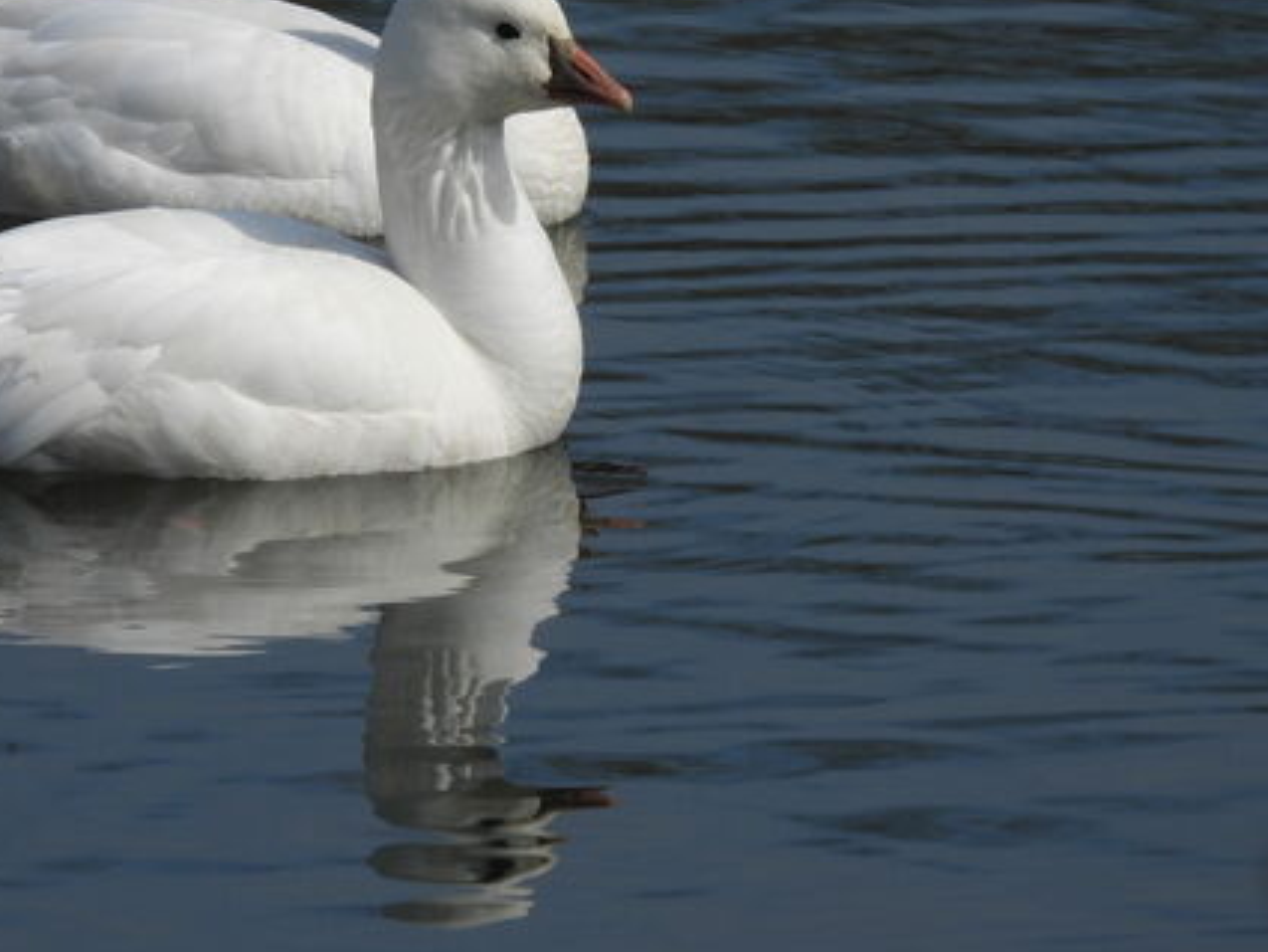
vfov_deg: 1.6
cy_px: 266
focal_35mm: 903
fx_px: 33087
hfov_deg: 2.2
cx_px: 409
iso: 100
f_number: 5
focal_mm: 107
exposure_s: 1/1250
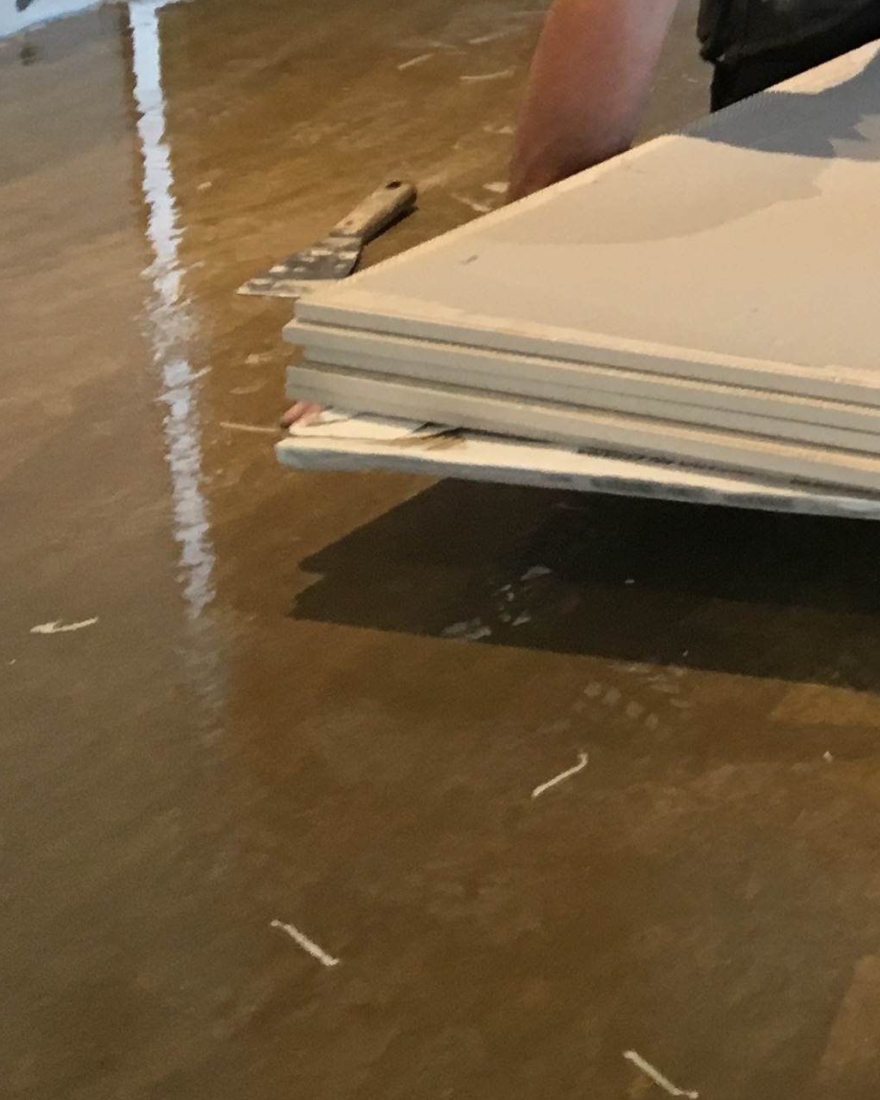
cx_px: 1621
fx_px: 2897
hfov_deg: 14.9
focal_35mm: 89
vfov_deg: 20.6
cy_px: -87
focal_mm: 4.15
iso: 125
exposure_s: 1/33
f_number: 2.2
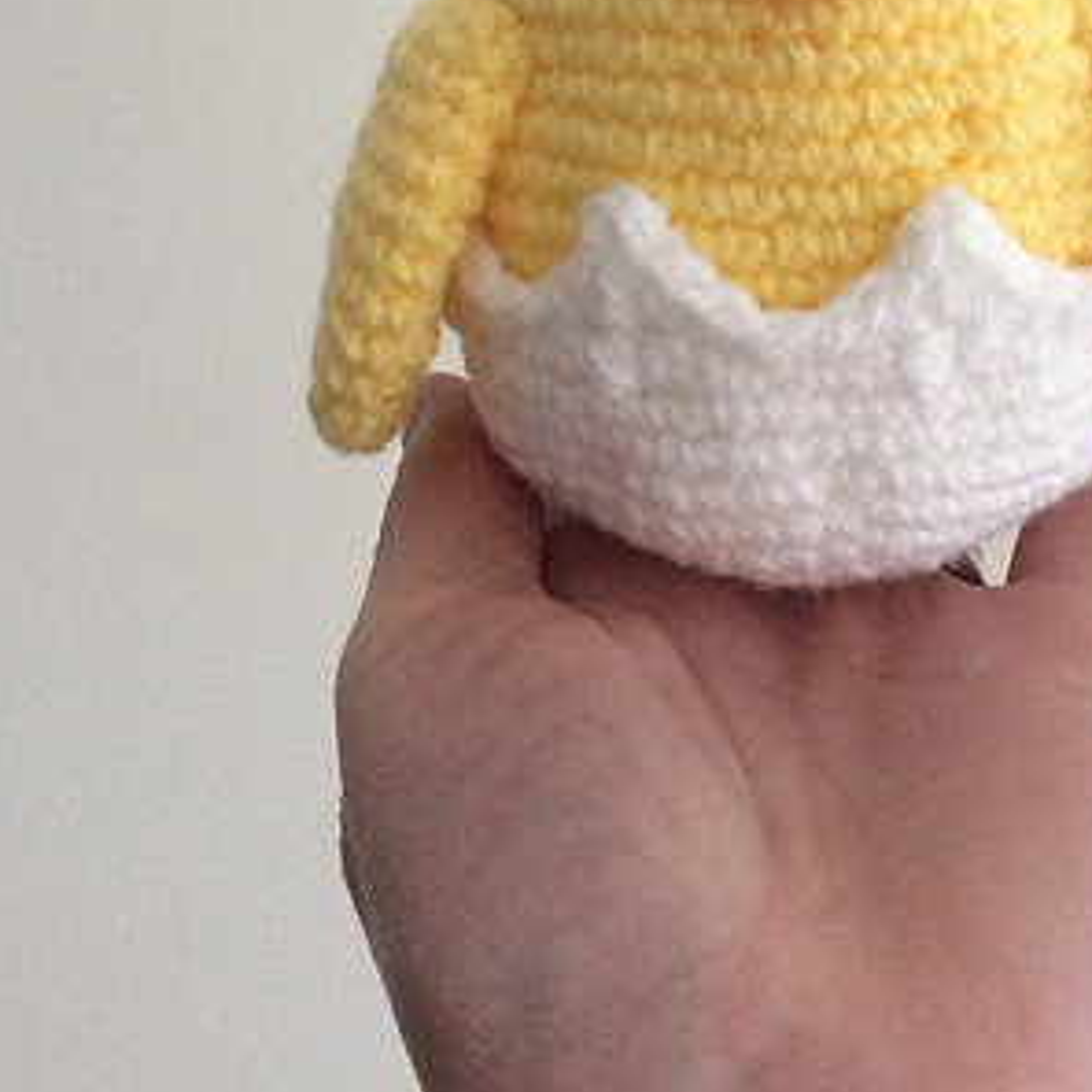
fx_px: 2177
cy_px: 30
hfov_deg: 27.9
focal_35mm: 61
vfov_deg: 26.8
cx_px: 786
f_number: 2.4
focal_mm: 3.3
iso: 200
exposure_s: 1/25
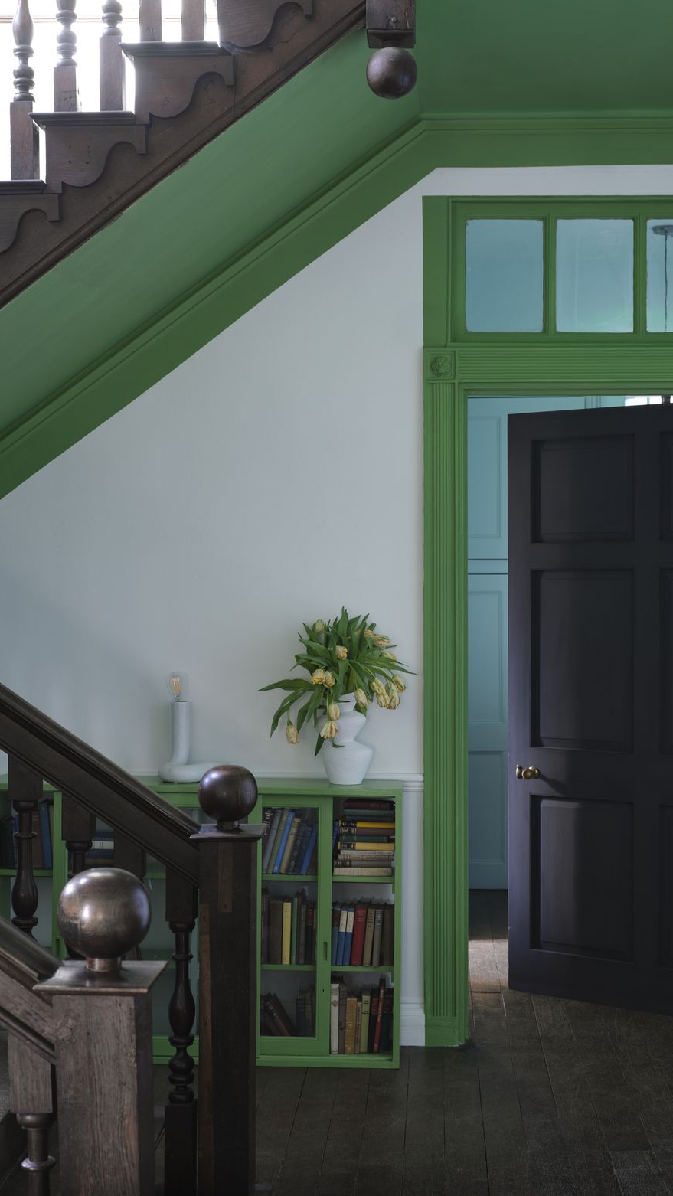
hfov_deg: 23.9
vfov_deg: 41.3
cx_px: 407
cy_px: 573
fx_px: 1586
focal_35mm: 50
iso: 100
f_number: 8
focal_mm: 53.6
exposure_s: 4.3
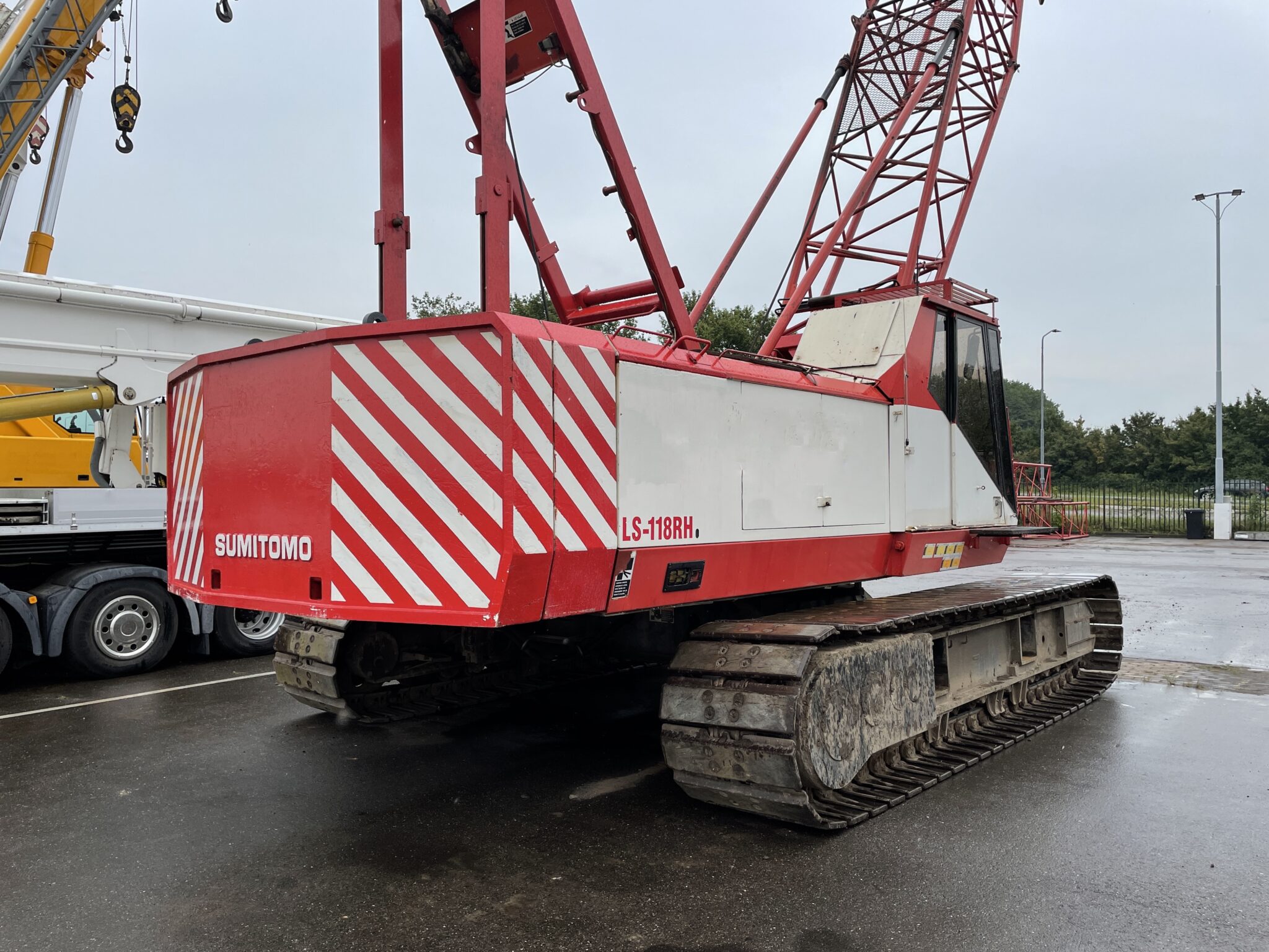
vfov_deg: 53.1
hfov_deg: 67.3
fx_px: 953
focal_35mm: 26
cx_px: 634
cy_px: 476
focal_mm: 4.2
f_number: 1.6
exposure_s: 1/1916
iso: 32
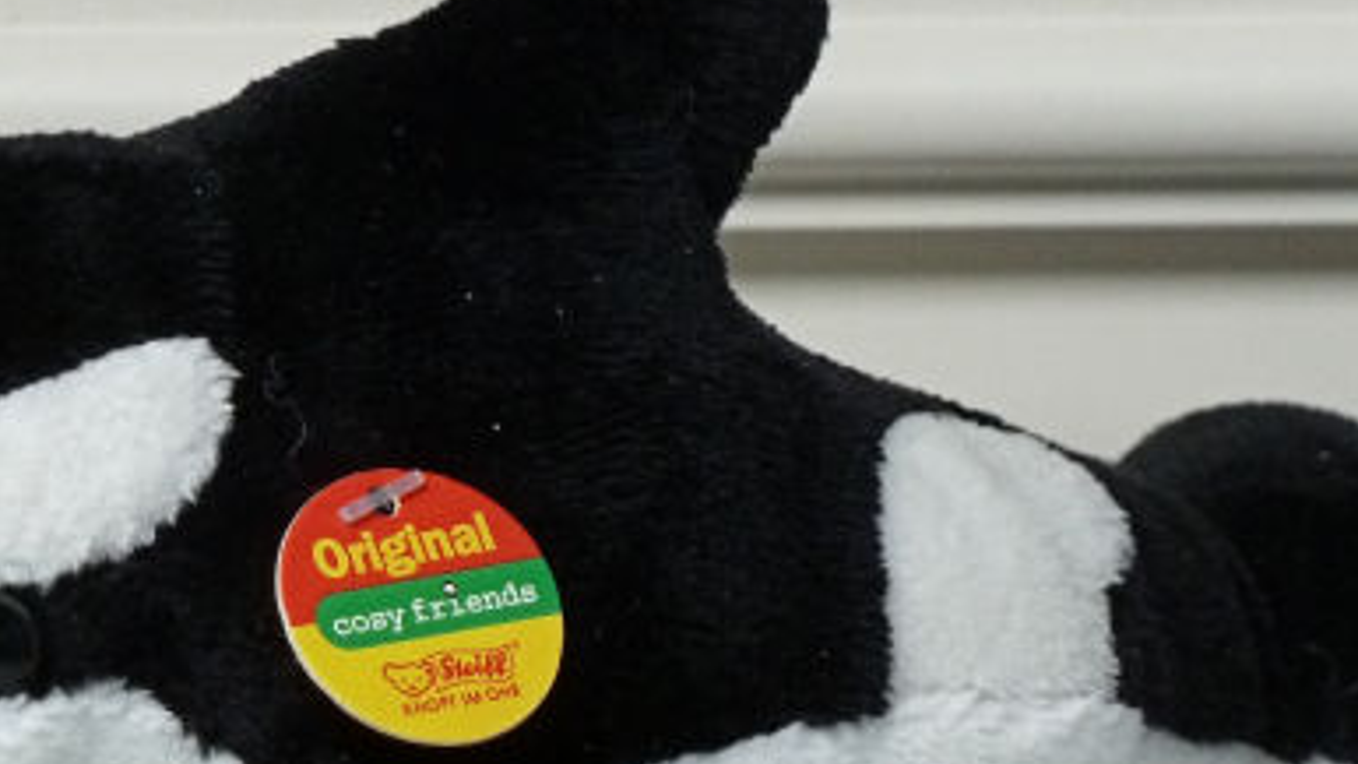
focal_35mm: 455
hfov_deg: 4.7
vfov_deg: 2.7
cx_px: 528
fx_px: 16382
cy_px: 817
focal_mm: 34.4
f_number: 4.6
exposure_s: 1/80
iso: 320
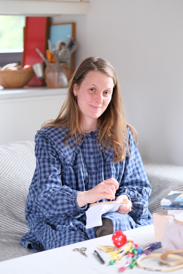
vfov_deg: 24.2
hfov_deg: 16.3
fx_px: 640
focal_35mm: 84
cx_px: 92
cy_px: 137
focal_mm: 56
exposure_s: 1/600
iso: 2500
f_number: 1.4
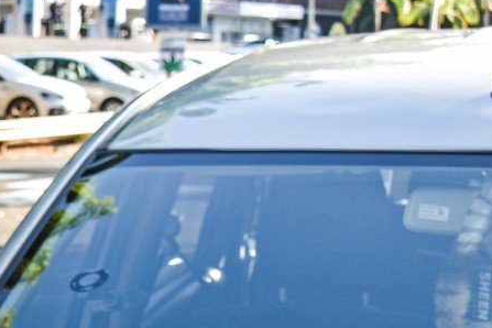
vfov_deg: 9.2
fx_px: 2006
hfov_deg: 12.7
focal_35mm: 147
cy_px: 420
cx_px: -389
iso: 100
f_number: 5.6
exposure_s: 1/80
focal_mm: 27
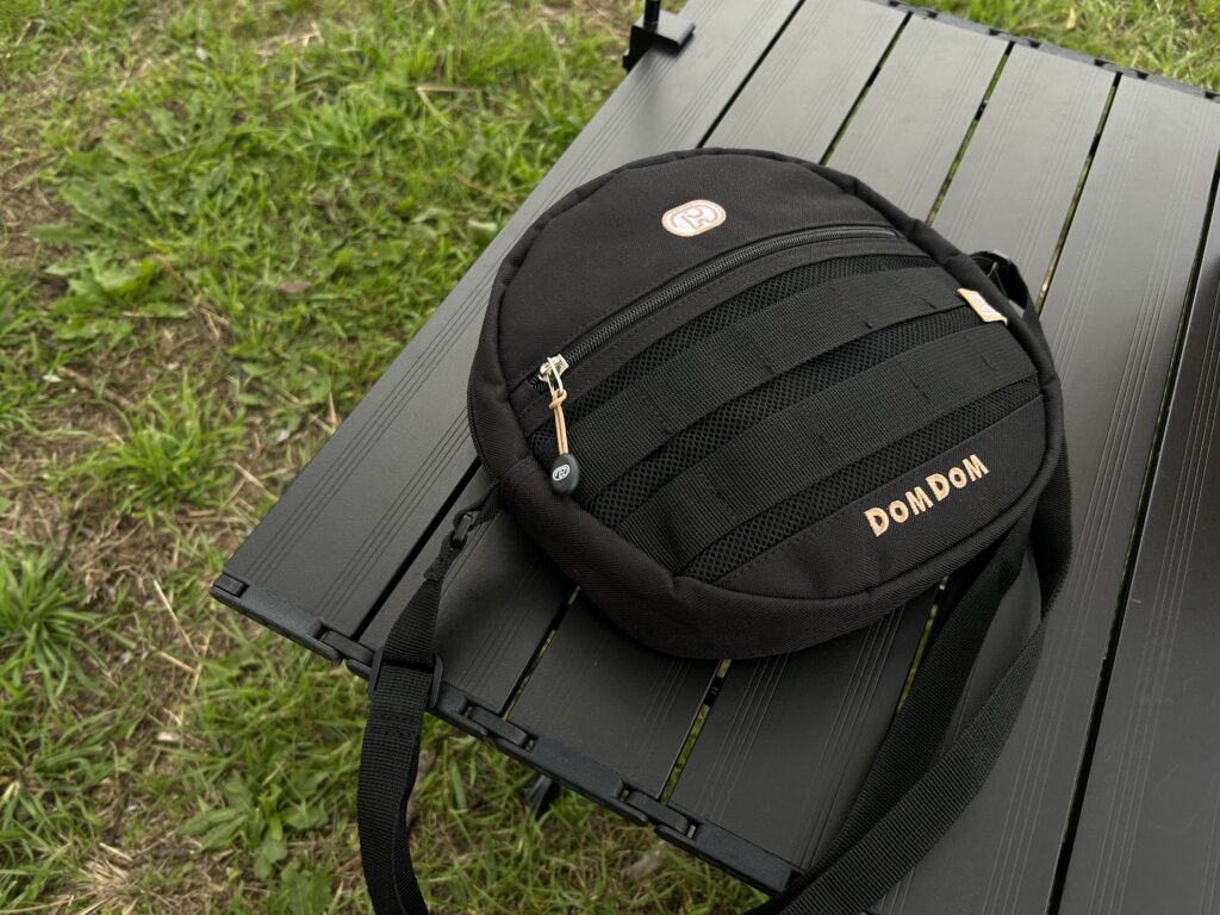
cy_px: 458
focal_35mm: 26
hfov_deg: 67.3
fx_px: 916
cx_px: 610
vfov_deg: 53.1
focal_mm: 5.7
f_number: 1.5
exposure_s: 1/121
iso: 64
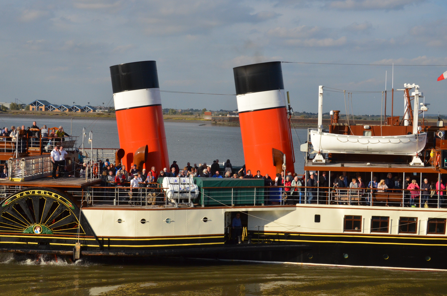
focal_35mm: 63
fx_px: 781
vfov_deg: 21.5
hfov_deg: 31.9
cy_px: 138
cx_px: 200
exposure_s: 1/800
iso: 1000
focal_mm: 38
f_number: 14
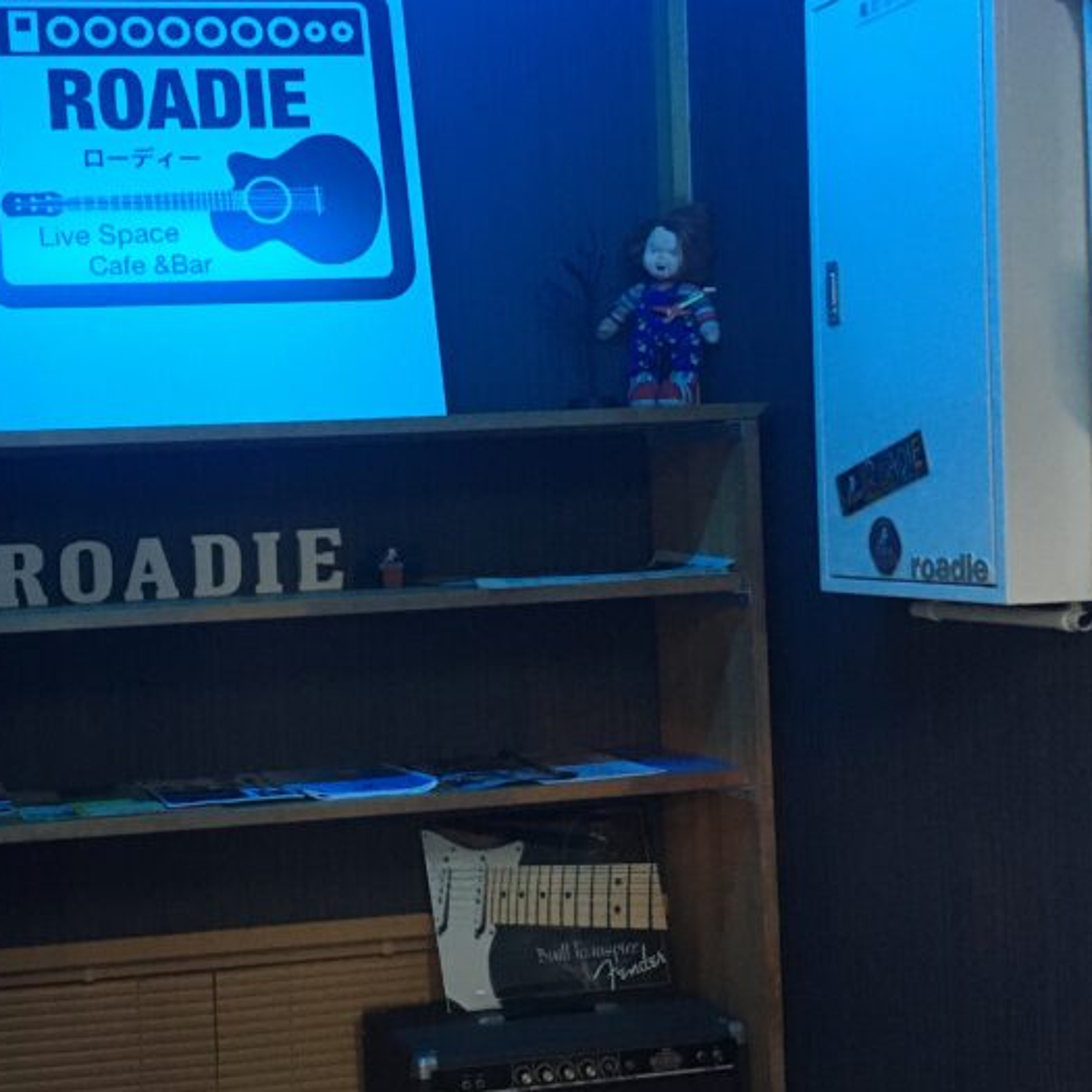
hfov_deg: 32.8
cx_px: 173
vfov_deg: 34.0
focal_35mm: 50
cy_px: 566
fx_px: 1785
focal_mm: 4.15
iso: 200
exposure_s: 1/30
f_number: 2.2
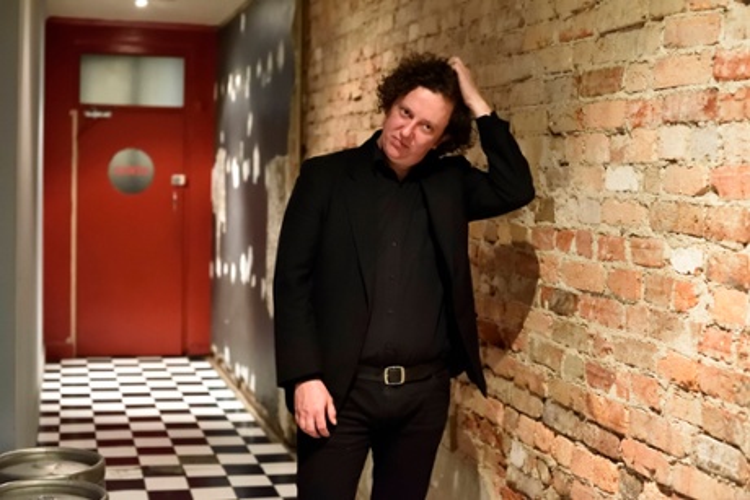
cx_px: 375
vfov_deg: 27.0
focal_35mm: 50
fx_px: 1042
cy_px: 250
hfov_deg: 39.6
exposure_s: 1/80
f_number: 3.5
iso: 12800
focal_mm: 50
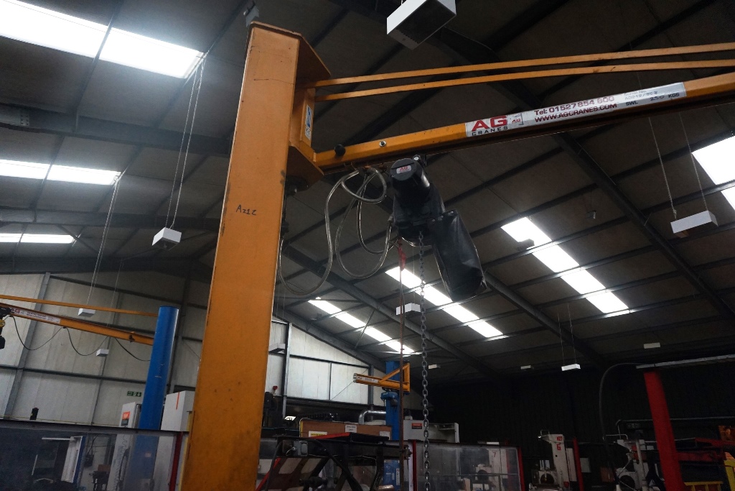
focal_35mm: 24
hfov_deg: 73.7
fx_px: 490
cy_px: 246
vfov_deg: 53.1
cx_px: 368
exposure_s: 1/160
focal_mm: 16
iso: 1600
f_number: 4
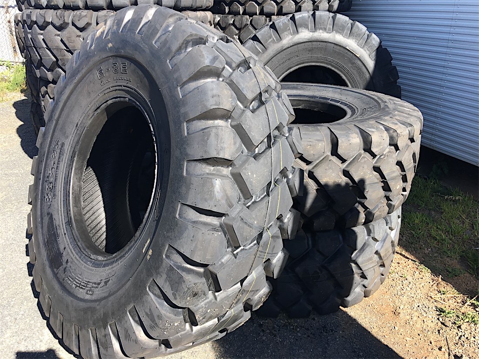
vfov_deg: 48.2
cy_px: 180
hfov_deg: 61.7
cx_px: 240
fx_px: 401
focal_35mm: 29
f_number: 2.2
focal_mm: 4.15
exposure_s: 1/382
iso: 25
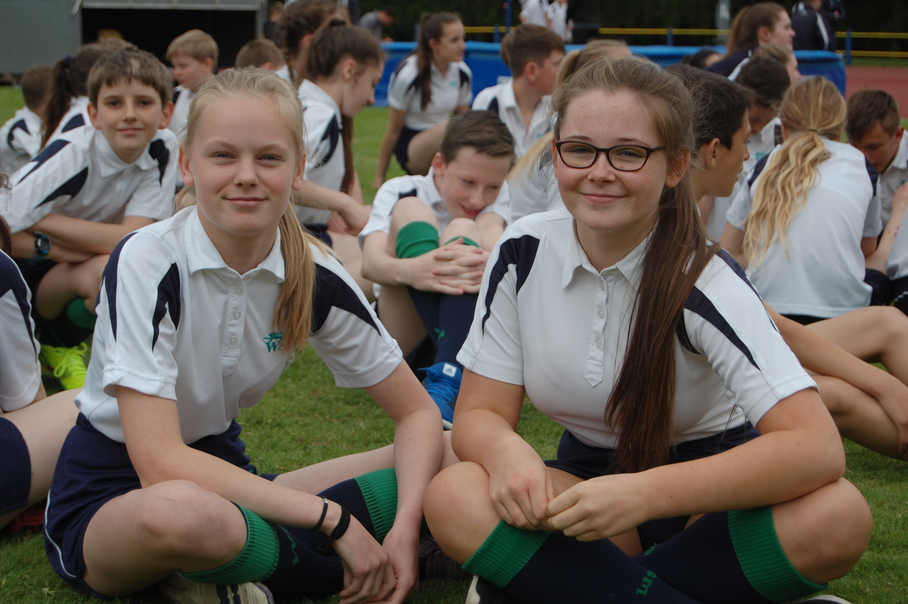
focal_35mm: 82
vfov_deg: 16.5
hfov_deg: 24.6
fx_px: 2079
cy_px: 302
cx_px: 454
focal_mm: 55
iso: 320
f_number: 5.6
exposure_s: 1/500
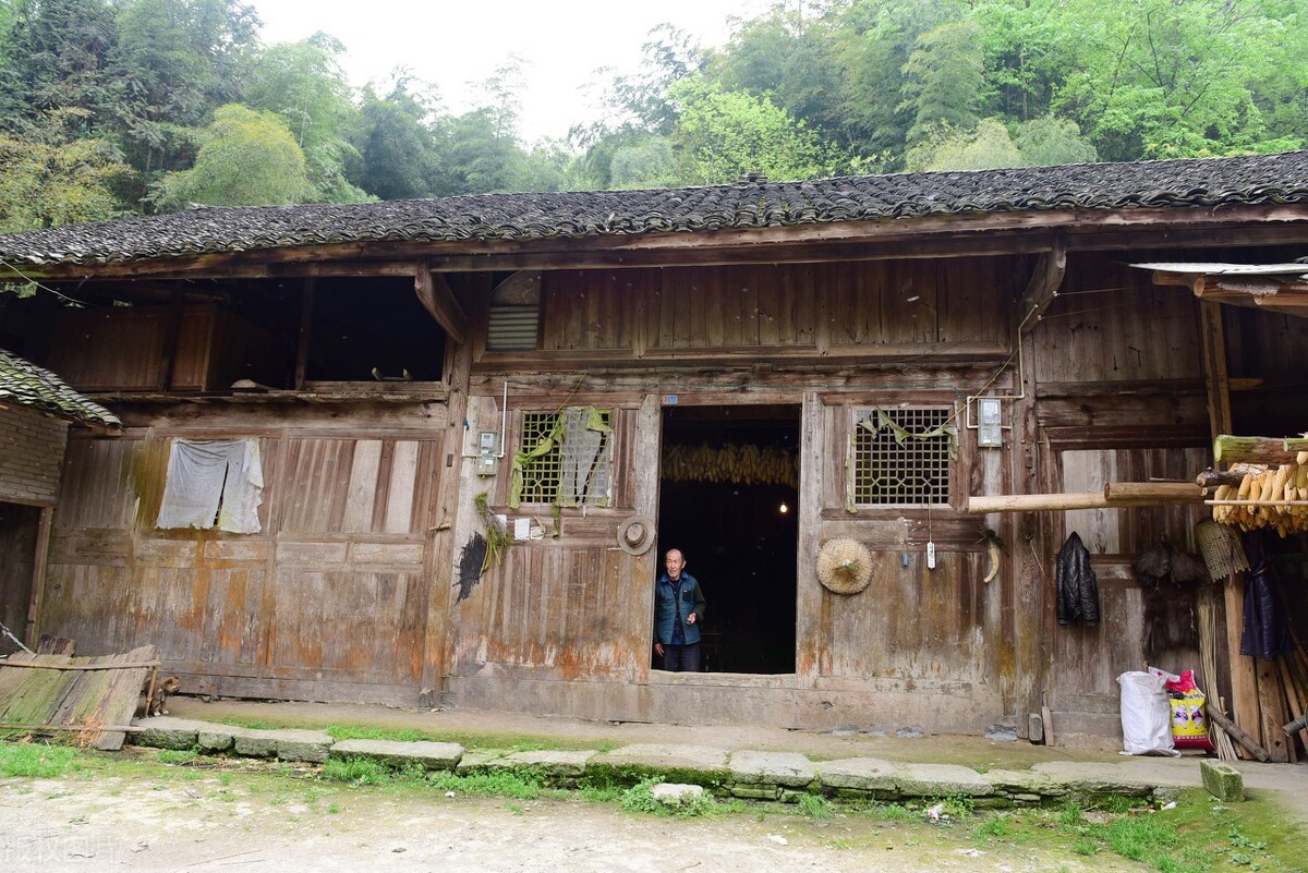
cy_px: 436
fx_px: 872
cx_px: 654
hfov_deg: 73.7
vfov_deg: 53.2
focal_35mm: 24
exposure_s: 1/60
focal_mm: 24
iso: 500
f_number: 5
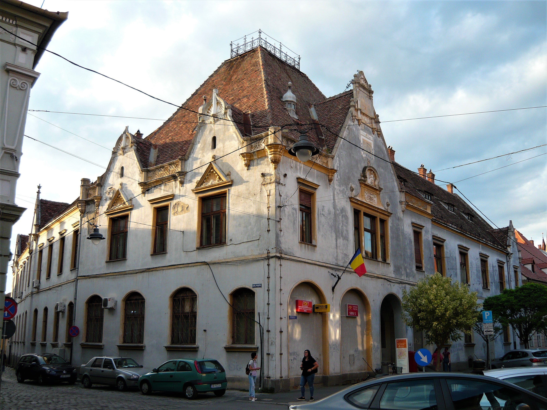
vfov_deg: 42.9
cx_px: 274
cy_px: 205
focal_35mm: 33
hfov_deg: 55.4
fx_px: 521
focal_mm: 5.5
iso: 100
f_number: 2.8
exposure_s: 1/250
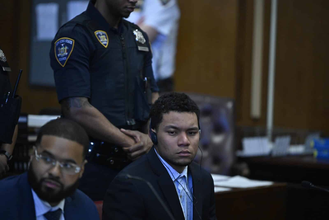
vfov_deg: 6.9
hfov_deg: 10.3
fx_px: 1828
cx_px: 164
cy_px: 110
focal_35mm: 200
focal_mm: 200
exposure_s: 1/320
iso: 2000
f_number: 2.8
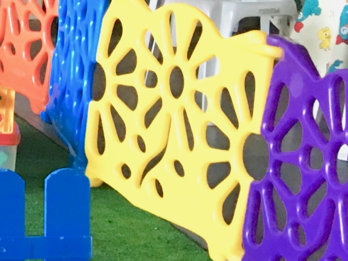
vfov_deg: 9.6
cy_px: 12
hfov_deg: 10.9
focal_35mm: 153
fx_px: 1538
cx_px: -488
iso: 100
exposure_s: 1/10
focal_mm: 4.15
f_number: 2.2
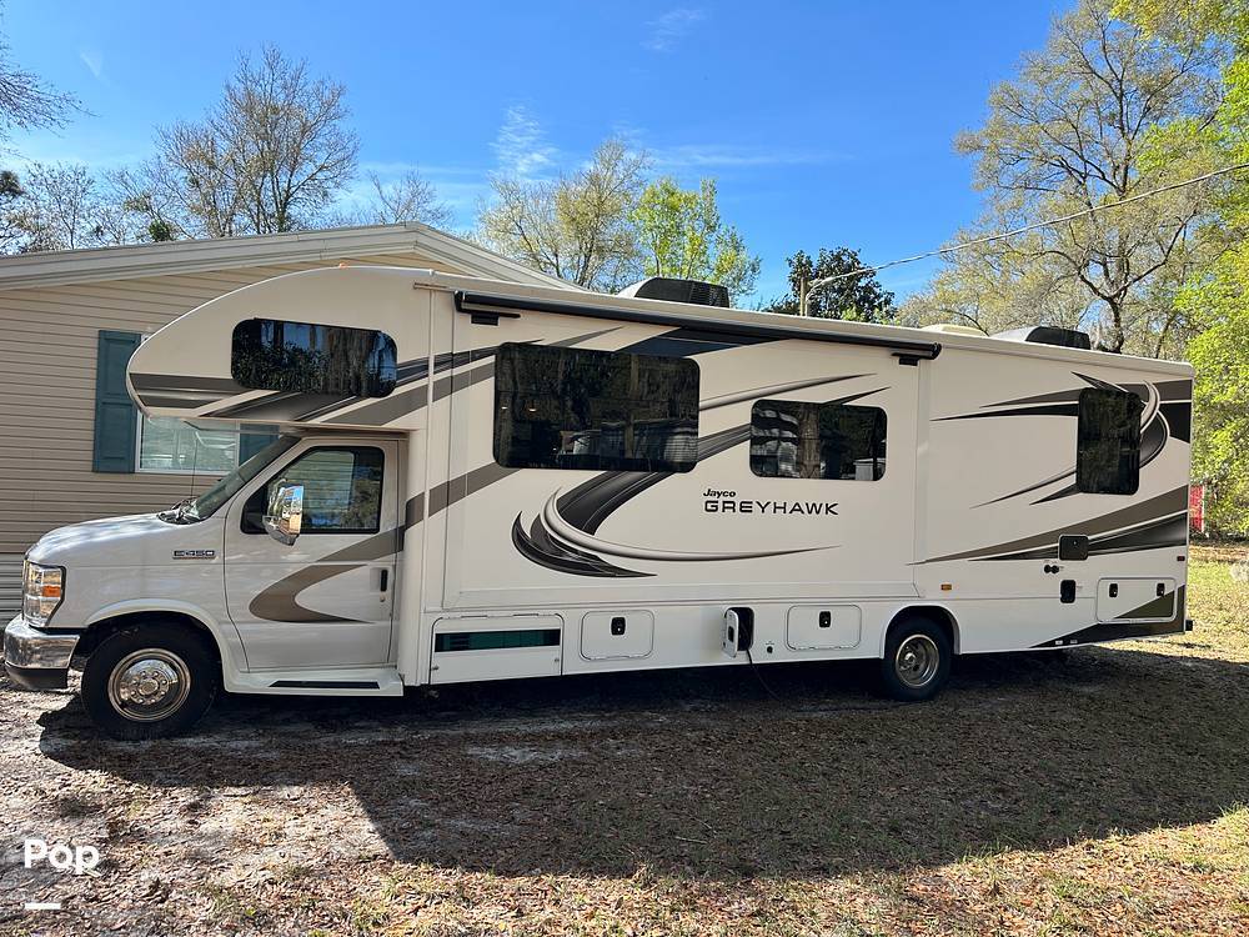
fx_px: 866
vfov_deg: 56.8
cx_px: 624
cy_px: 468
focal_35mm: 24
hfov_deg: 71.6
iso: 80
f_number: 1.78
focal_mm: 6.86
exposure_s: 1/1541
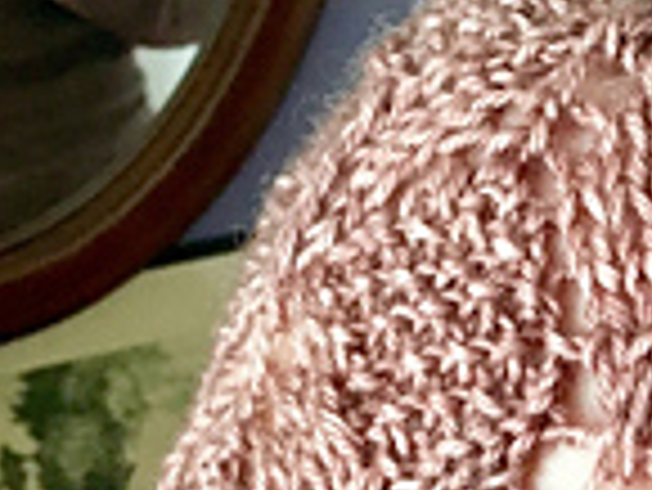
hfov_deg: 18.9
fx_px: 1885
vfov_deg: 14.4
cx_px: 715
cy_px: 555
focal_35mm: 100
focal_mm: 4.15
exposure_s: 1/25
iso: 200
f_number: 2.2
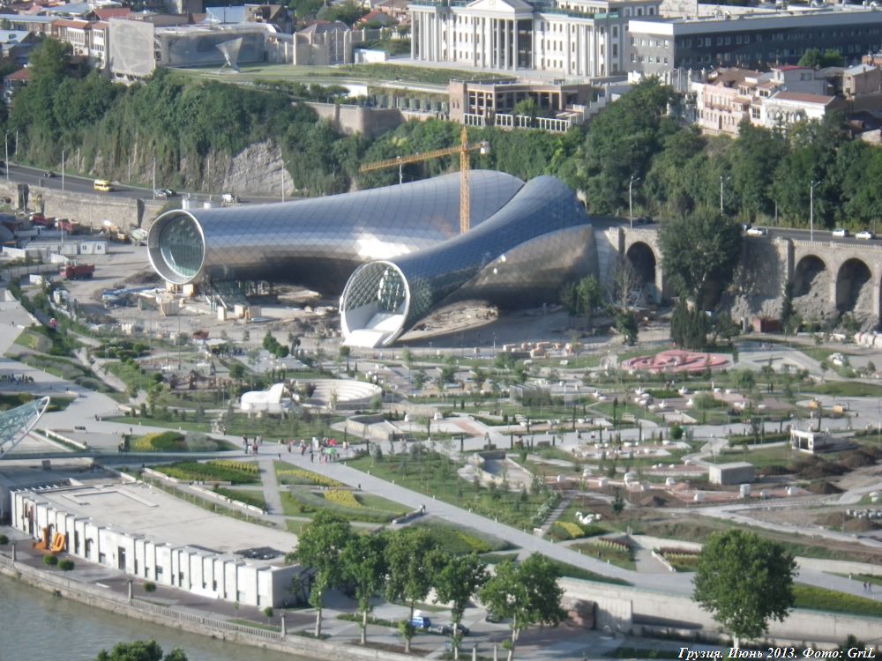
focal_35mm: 140
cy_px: 330
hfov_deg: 14.1
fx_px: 3567
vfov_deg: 10.6
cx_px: 441
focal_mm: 25
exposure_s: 1/250
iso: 125
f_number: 5.5
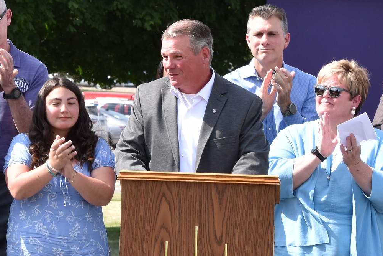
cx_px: 200
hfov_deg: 6.5
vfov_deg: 4.4
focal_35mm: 315
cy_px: 115
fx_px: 3352
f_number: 9
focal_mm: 70
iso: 200
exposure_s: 1/320
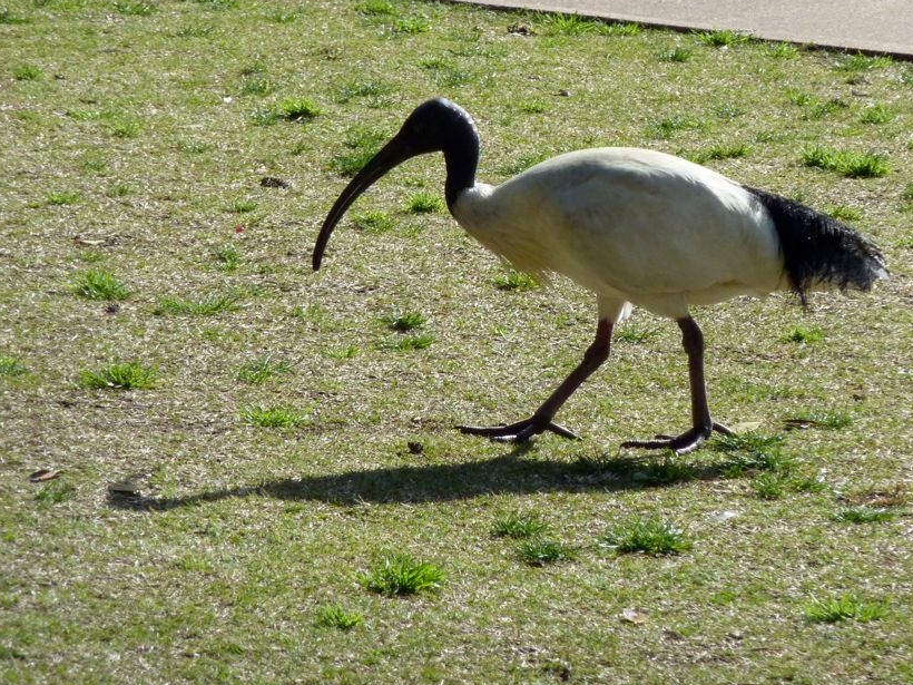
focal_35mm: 366
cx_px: 458
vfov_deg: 4.1
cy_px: 294
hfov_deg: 5.4
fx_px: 9653
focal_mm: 49.2
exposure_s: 1/1000
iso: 250
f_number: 4.9
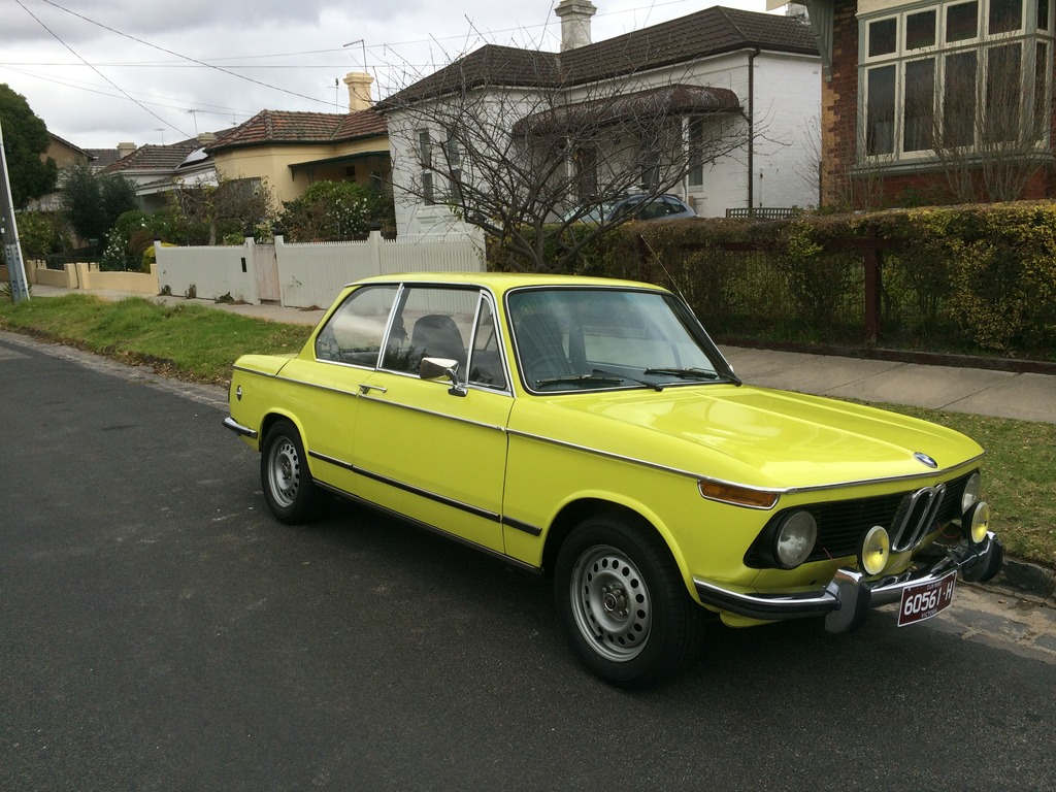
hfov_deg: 60.0
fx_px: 915
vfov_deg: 46.8
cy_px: 396
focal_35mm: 30
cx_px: 528
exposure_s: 1/707
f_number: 2.2
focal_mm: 4.12
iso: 32
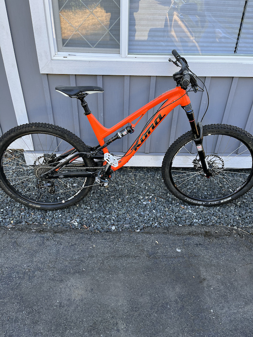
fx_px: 253
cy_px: 168
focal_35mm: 26
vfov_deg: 67.3
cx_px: 126
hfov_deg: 53.1
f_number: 1.6
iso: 32
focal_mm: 5.1
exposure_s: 1/137
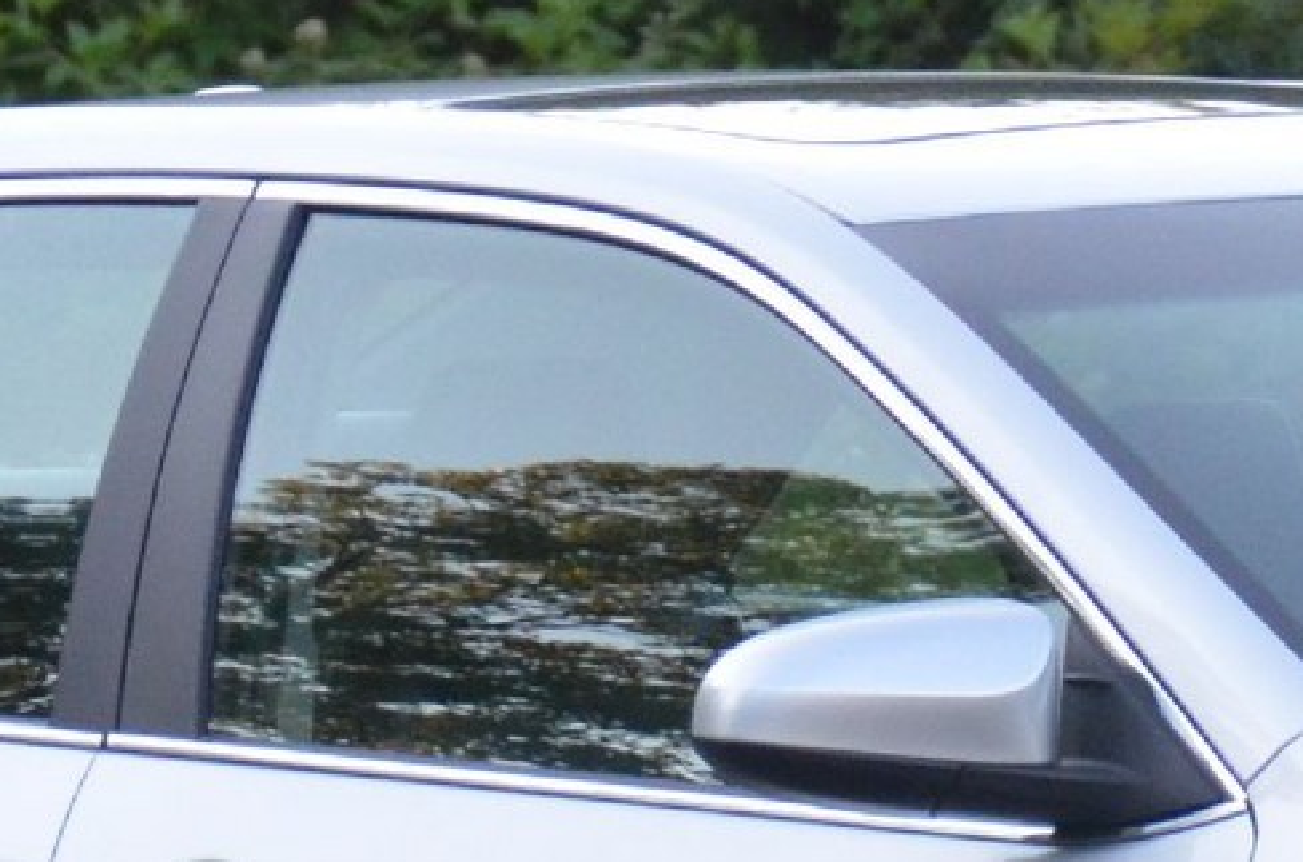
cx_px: 1287
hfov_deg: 2.0
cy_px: 739
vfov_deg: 1.3
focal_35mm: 1038
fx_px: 37468
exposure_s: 1/400
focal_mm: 135
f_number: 5.6
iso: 1600
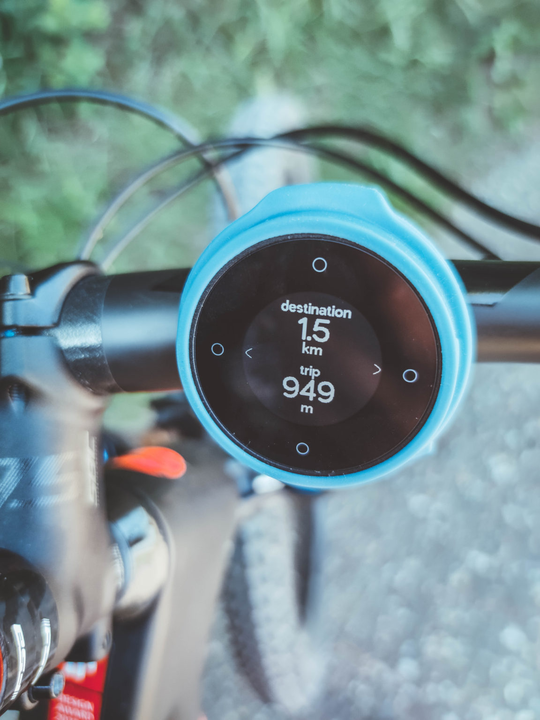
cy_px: 360
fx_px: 499
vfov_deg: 71.6
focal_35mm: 24
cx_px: 270
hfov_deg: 56.8
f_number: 1.7
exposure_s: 1/120
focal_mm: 6.72
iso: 112
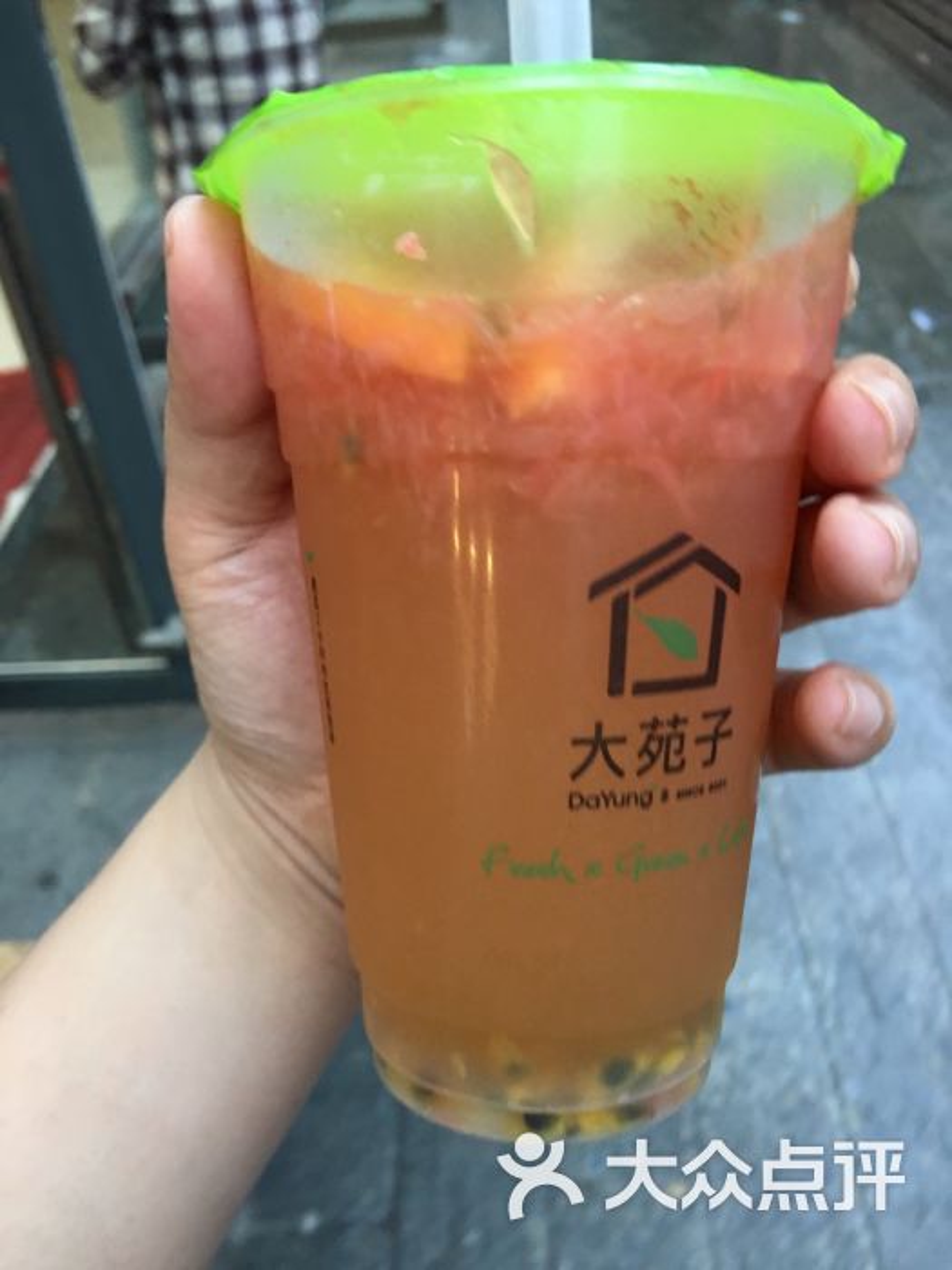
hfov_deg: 48.2
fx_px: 1063
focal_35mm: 29
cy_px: 635
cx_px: 476
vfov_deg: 61.7
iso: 100
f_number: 2.2
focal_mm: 4.15
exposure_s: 1/17
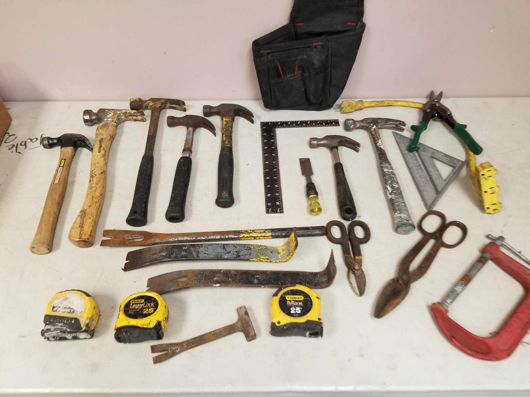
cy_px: 198
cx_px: 265
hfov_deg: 67.3
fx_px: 398
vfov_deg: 53.1
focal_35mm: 26
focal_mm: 4.25
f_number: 1.7
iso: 160
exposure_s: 1/40
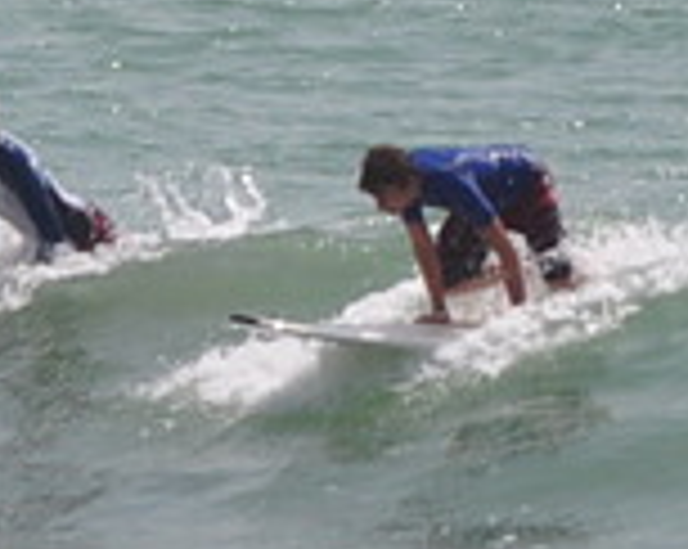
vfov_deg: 1.7
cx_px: 562
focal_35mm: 922
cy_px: 353
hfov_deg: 2.1
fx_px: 18750
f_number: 11
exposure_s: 1/640
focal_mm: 200
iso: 200
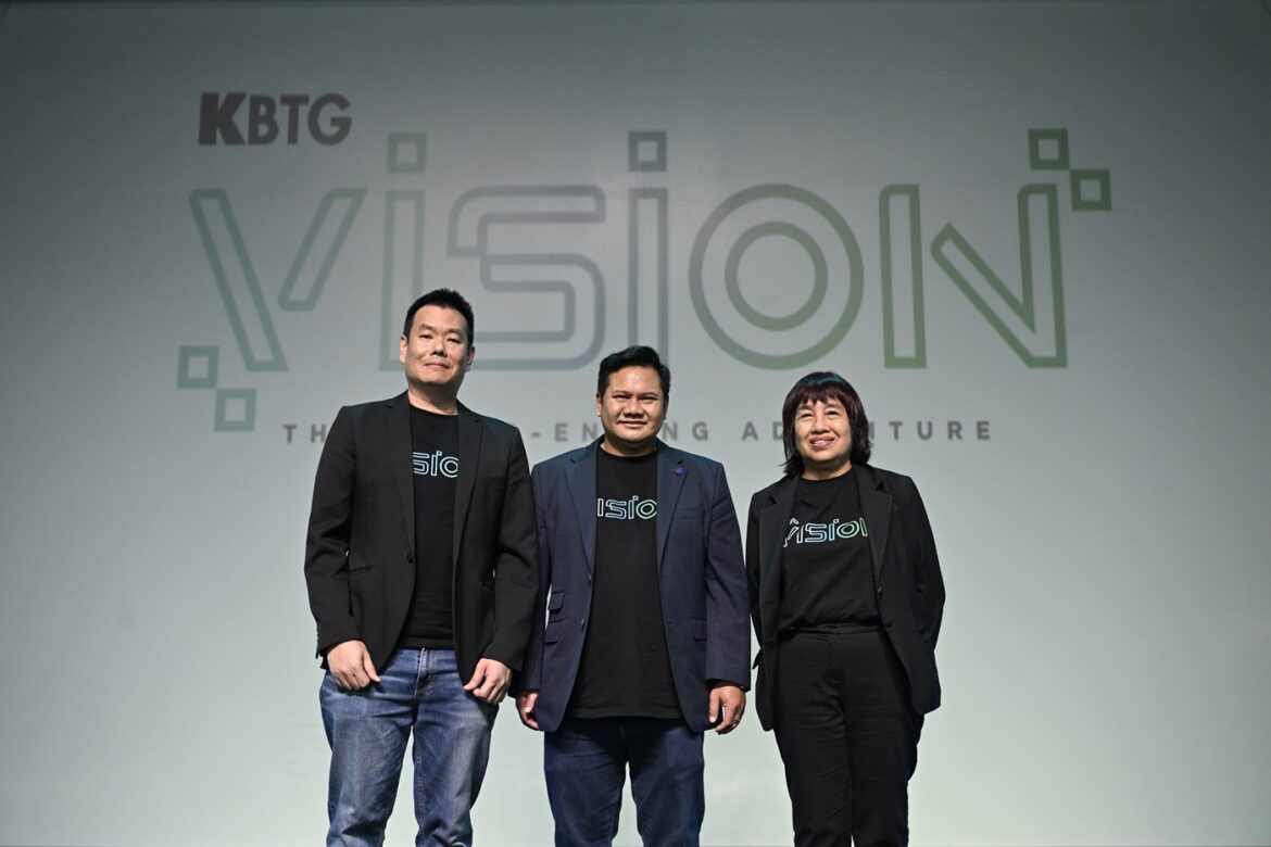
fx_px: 1377
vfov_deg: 34.2
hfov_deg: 49.6
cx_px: 636
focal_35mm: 39
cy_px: 424
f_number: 4.5
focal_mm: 39
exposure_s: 1/125
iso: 1600
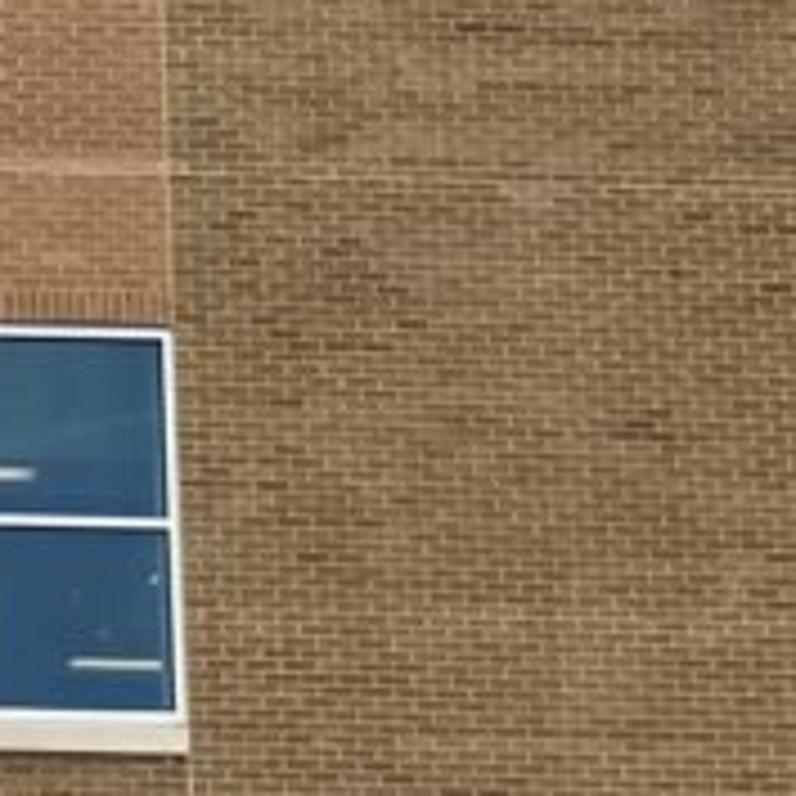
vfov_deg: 10.4
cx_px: -598
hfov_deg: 9.9
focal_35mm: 168
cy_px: 598
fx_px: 4371
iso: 32
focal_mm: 3.99
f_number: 1.8
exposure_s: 1/1715
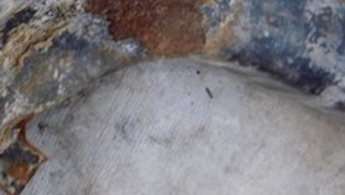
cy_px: -100
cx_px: -102
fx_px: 622
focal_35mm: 68
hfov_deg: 26.4
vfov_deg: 16.2
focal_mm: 4
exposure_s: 1/160
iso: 80
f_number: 3.1
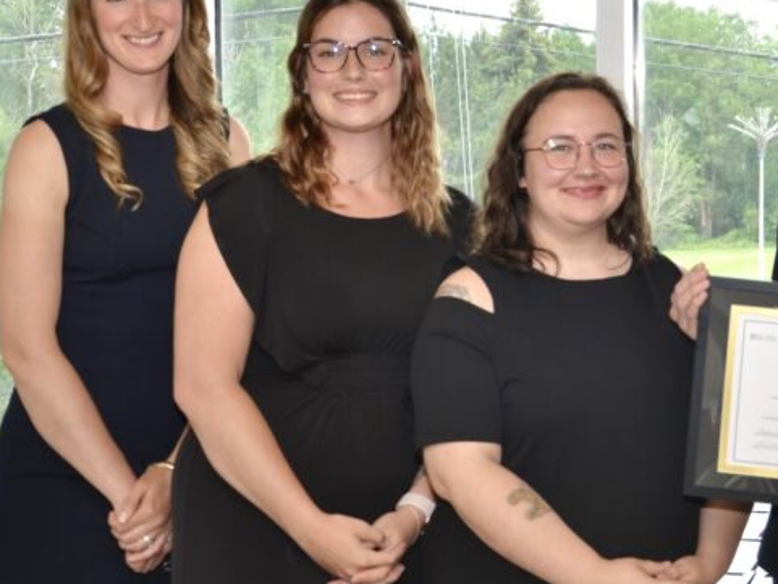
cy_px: 152
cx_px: 660
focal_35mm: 98
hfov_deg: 19.7
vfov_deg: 15.0
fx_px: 2203
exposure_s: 1/100
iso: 320
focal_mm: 32
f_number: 5.6
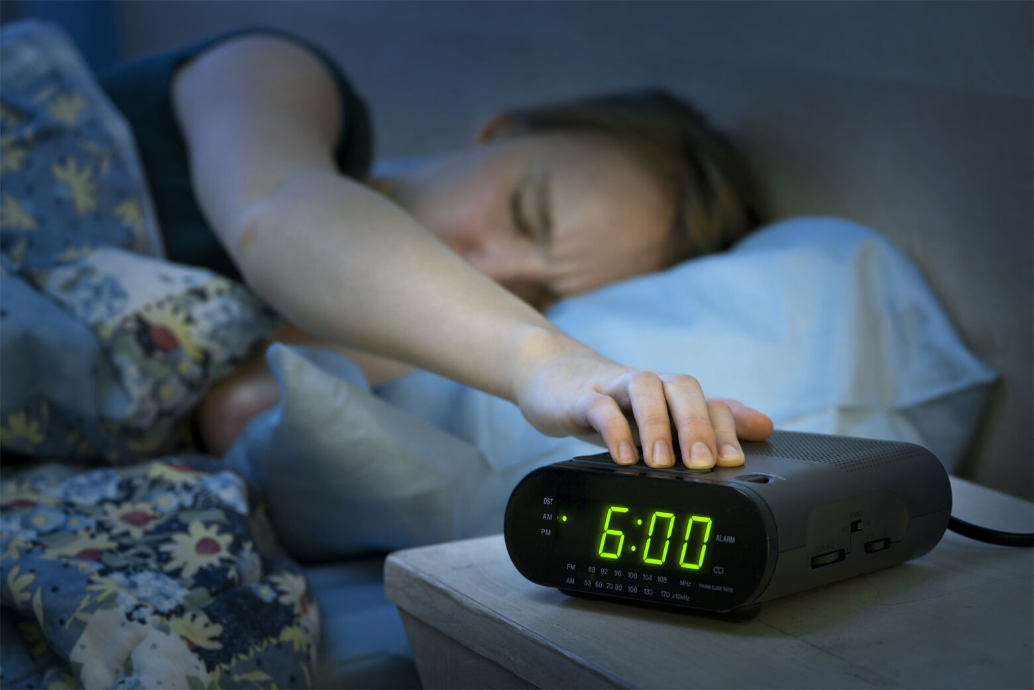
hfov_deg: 19.5
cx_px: 517
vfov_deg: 13.0
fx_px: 3016
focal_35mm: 105
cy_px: 345
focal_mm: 105
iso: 200
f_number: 5.6
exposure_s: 1
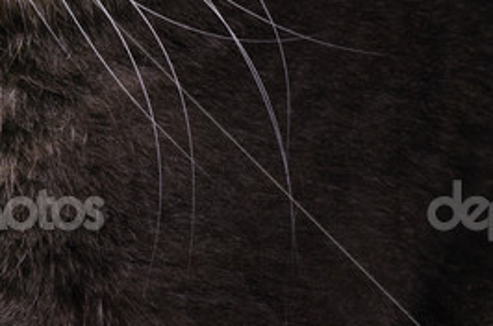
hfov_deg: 4.2
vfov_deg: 2.8
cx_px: -67
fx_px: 6707
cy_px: -159
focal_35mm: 491
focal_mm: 85
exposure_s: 1/250
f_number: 11
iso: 100
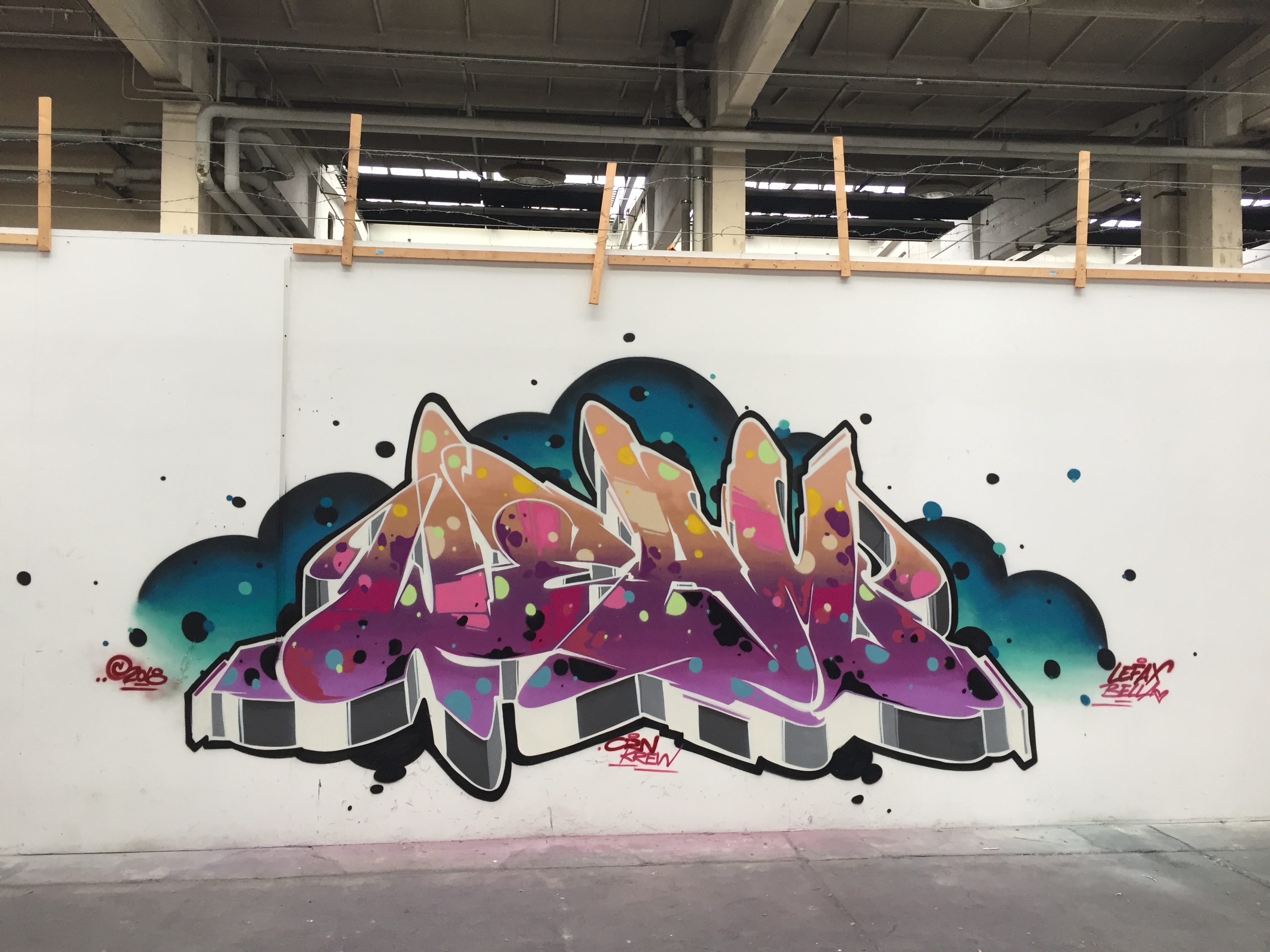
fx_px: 1064
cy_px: 476
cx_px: 635
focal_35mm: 29
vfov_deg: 48.2
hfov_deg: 61.7
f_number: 2.2
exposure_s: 1/33
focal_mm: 4.15
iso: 50
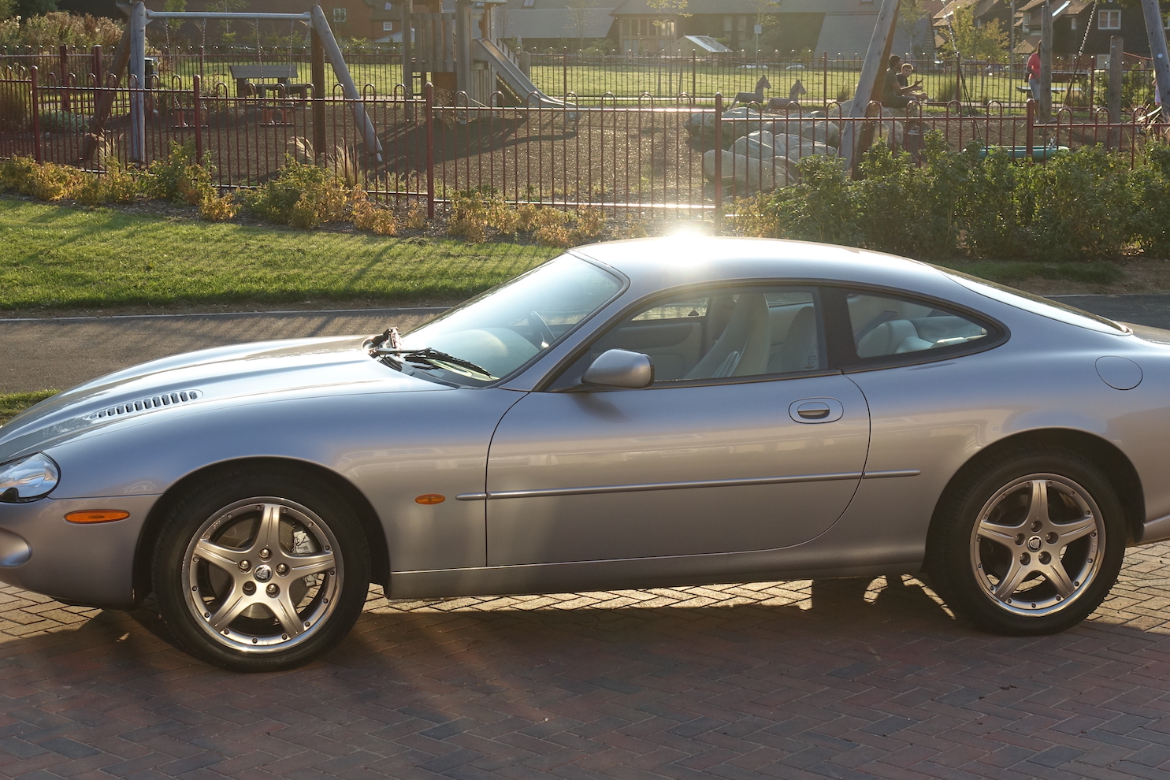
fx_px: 2145
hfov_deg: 30.5
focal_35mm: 66
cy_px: 420
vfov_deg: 20.6
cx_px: 633
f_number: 4
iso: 125
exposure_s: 1/400
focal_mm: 18.1
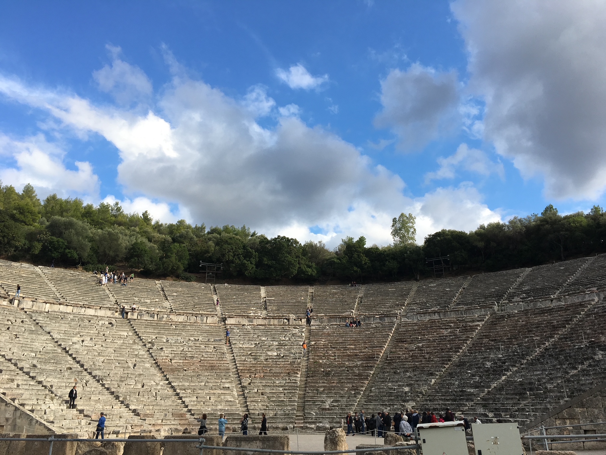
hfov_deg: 61.7
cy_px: 228
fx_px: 508
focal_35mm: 29
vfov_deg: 48.2
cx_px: 303
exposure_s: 1/1099
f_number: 2.2
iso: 25
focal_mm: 4.15
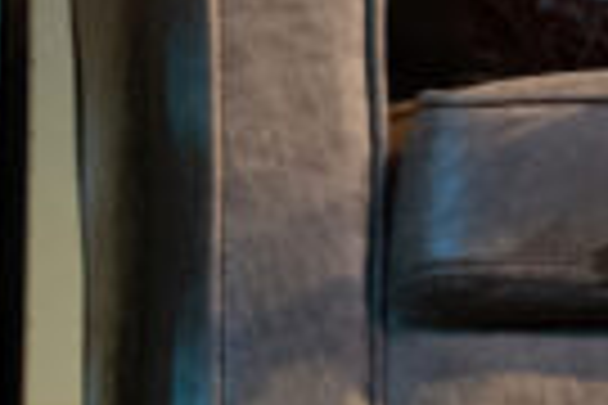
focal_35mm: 798
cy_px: -745
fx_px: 13476
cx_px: 2162
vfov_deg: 1.7
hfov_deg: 2.5
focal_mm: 70
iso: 2500
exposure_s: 1/250
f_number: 5.6
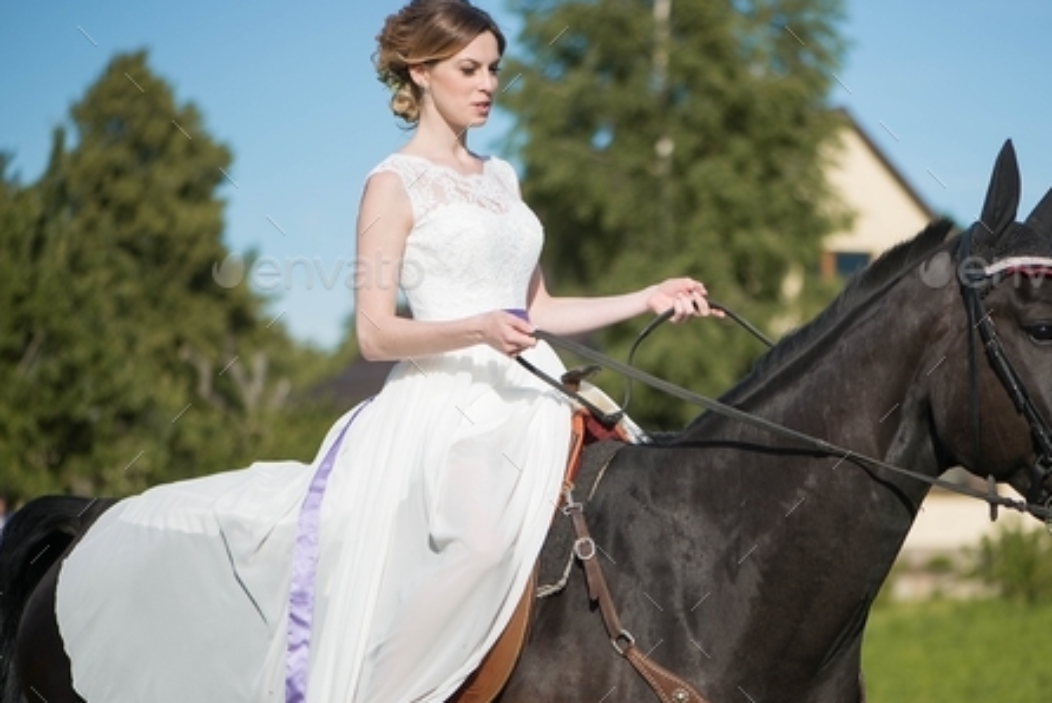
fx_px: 4064
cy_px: 382
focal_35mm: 139
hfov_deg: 14.7
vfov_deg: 9.9
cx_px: 665
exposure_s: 1/2000
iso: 100
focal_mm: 105
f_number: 2.8
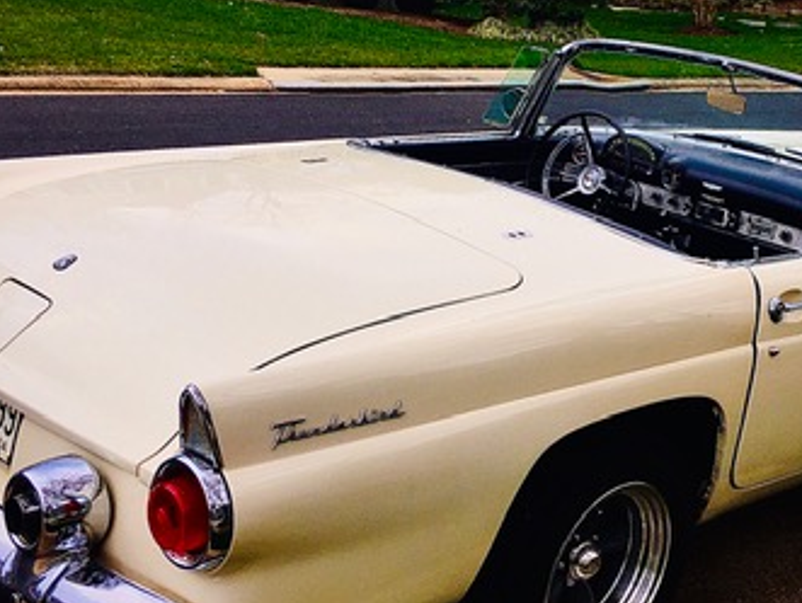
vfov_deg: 26.1
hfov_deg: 33.7
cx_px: 591
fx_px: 1299
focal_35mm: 56
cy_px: 220
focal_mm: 4.15
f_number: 2.2
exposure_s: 1/400
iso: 25
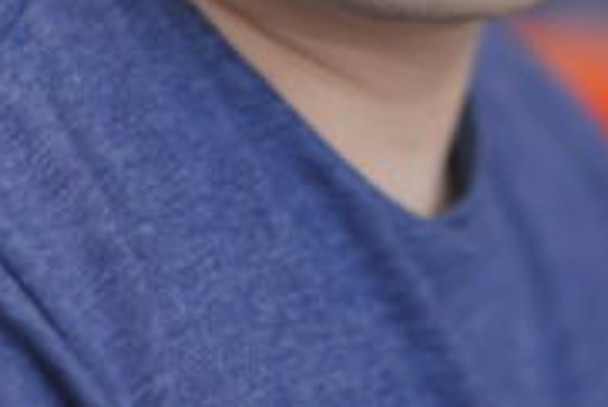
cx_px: 601
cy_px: -301
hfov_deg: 5.5
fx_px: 6271
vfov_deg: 3.7
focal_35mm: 371
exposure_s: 1/320
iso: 200
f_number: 1.8
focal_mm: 85
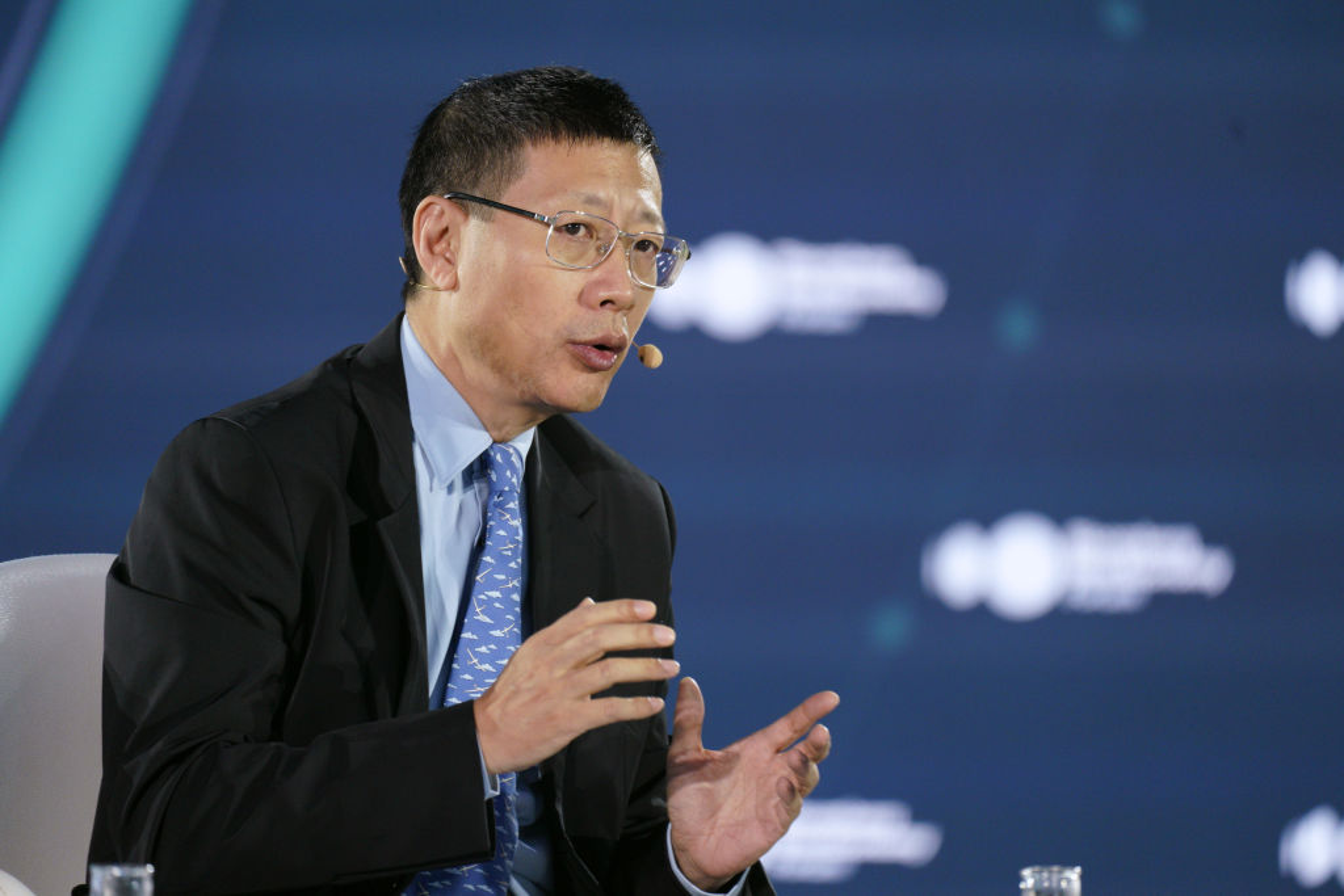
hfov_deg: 5.2
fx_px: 14934
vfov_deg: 3.4
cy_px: 448
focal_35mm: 400
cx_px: 672
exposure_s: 1/80
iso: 2000
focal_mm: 400
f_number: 5.6
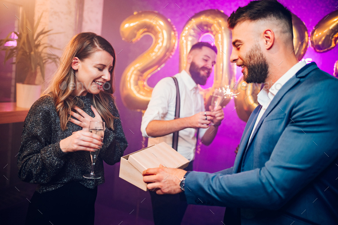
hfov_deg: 54.4
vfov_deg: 37.8
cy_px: 112
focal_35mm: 35
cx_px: 169
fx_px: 328
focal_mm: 35
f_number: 1.8
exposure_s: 1/125
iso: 640
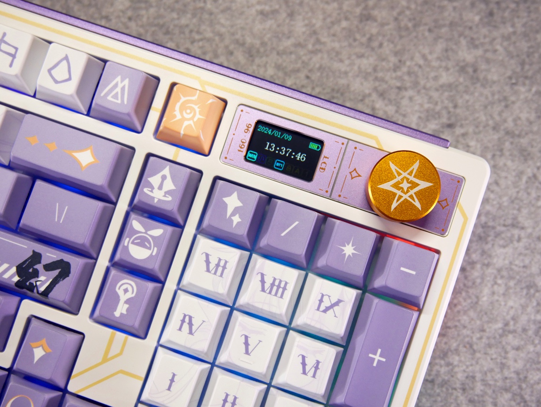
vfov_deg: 36.0
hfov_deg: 46.8
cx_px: 270
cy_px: 204
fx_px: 625
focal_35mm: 40
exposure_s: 1/125
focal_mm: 20
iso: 800
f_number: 4.5
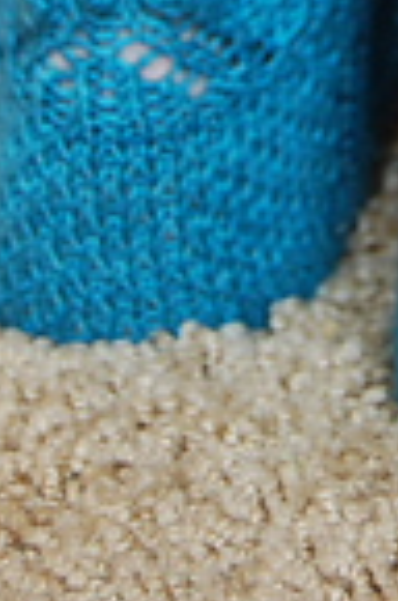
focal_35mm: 161
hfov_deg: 8.4
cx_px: 415
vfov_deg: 12.2
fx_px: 2678
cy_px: -327
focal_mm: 31
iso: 800
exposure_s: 1/15
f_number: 4.5
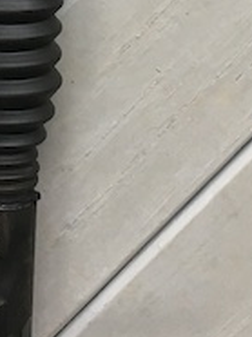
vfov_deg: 14.5
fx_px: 1216
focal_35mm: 125
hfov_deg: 11.7
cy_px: -205
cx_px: 11
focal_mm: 4.15
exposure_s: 1/40
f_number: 2.2
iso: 25
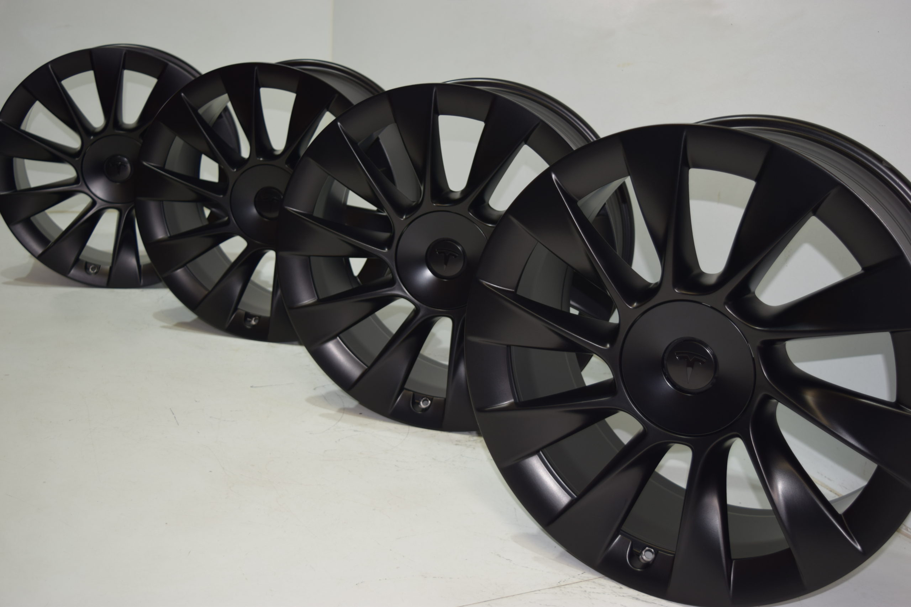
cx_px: 456
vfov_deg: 31.9
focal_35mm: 42
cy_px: 304
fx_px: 1063
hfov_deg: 46.4
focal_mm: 28
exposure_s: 1/60
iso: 160
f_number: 4.2
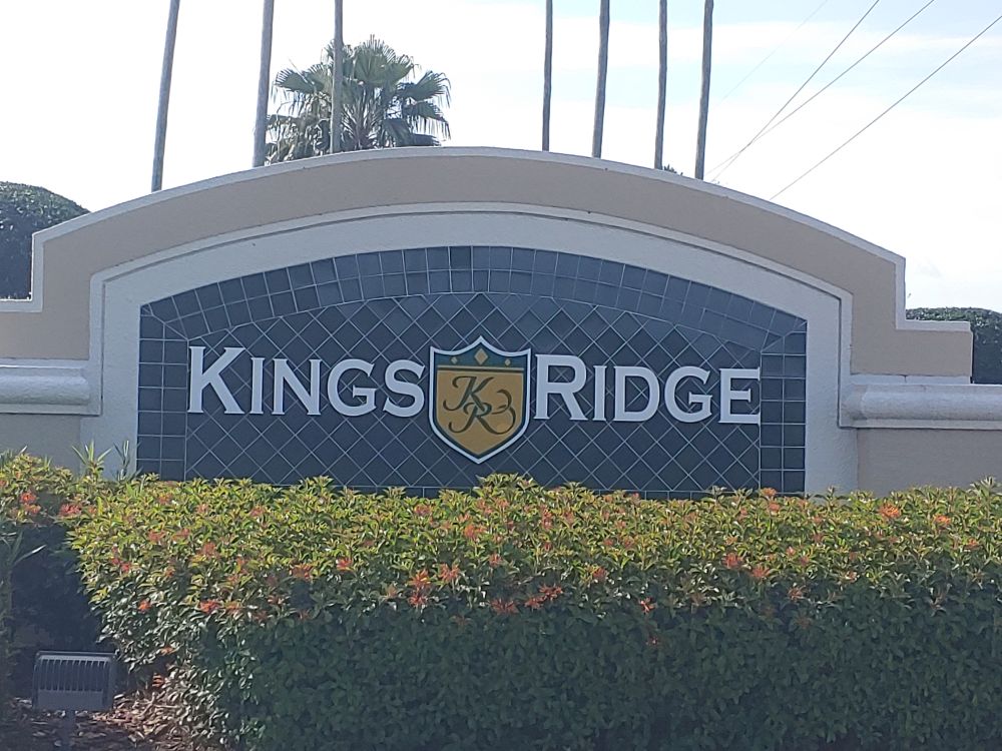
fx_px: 1939
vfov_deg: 21.9
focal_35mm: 67
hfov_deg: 29.0
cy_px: 376
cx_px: 501
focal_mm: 4.23
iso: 50
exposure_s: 1/1818
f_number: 1.5
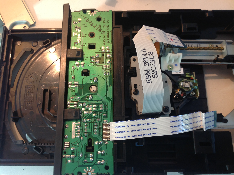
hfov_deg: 52.7
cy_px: 88
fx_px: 236
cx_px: 117
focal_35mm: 35
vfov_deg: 40.6
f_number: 2.4
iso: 64
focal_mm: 4.28
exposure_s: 1/20
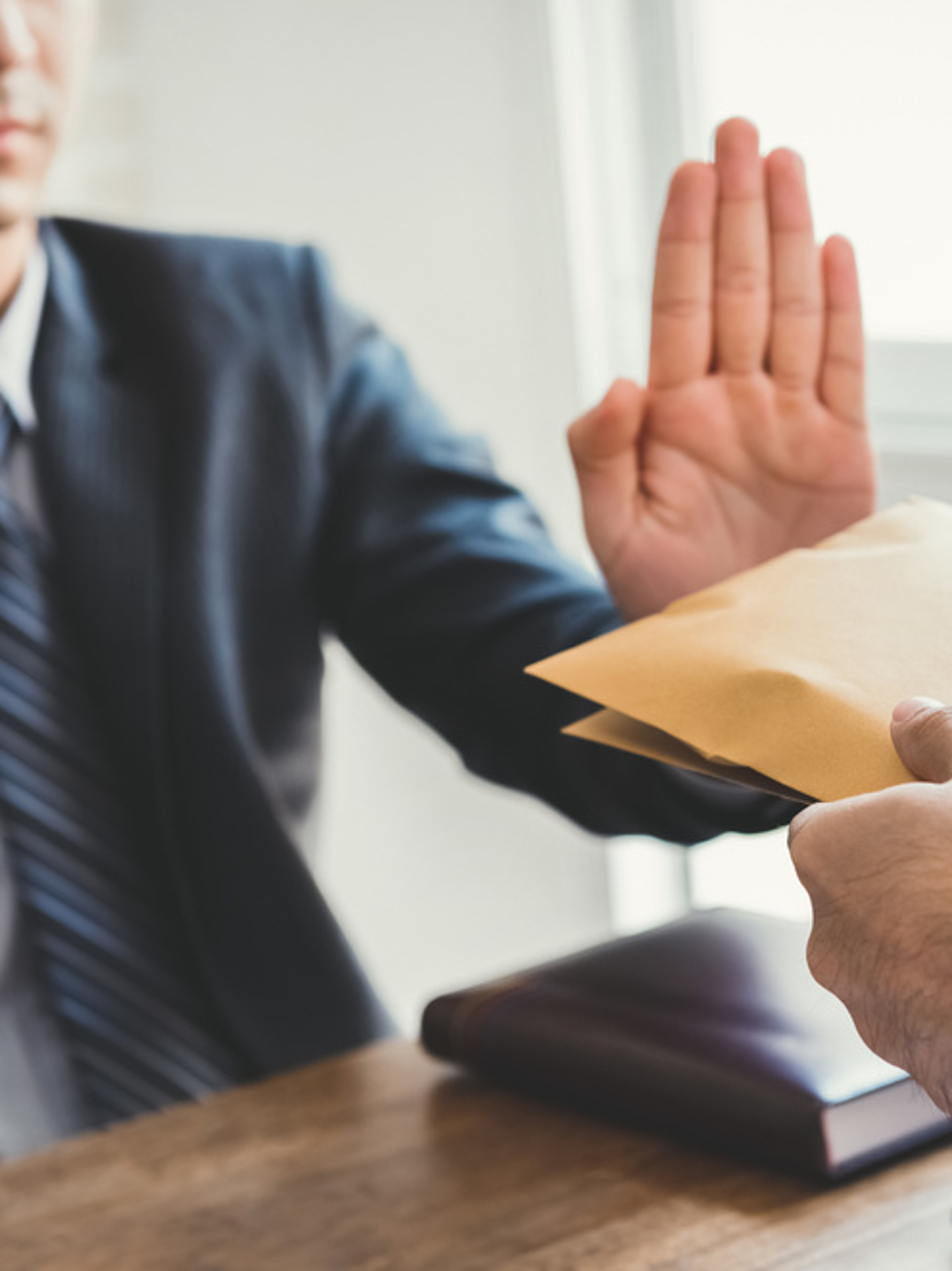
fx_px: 3192
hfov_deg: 16.9
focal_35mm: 87
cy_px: 637
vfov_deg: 22.5
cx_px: 707
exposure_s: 1/100
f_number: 4
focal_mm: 60
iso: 250
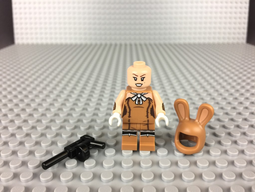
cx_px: 128
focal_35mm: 29
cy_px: 96
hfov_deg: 61.7
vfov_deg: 48.2
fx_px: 214
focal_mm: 4.15
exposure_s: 1/40
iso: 32
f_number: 2.2
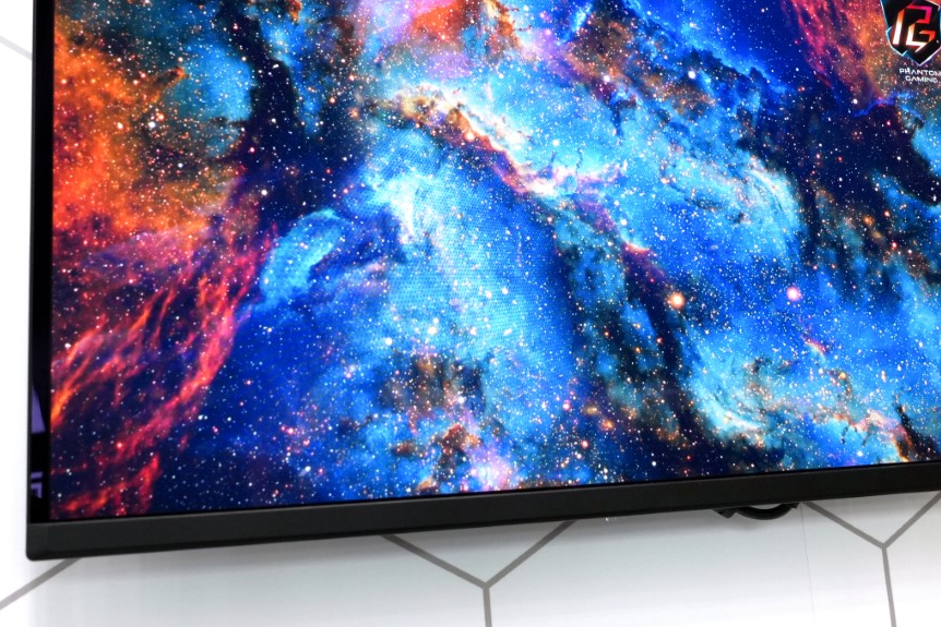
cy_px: 214
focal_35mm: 49
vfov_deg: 27.4
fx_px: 1281
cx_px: 556
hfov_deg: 40.2
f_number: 5.6
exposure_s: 1/160
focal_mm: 22
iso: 800
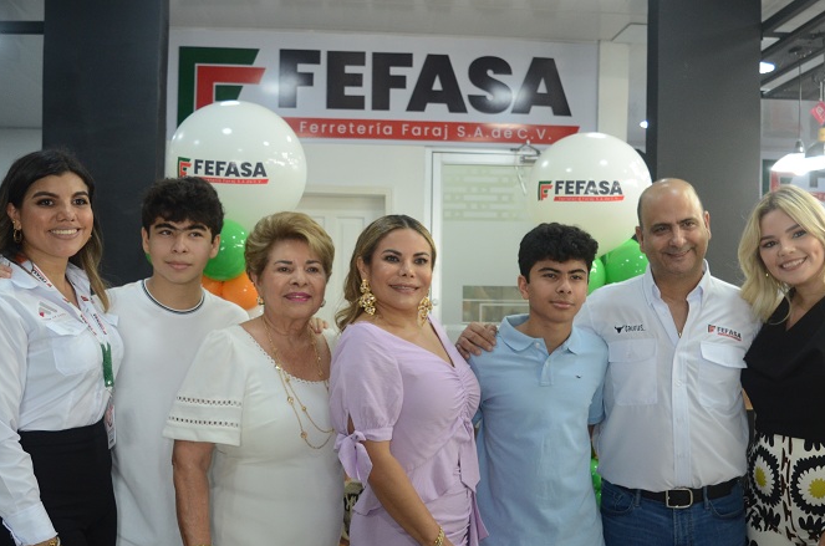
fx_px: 999
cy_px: 339
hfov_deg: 44.9
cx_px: 429
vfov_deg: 30.5
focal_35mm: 44
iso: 800
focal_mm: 21
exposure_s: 1/125
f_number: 5
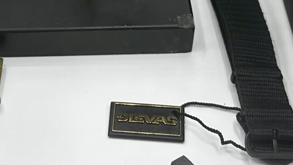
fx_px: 808
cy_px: -48
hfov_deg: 20.5
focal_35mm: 104
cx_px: 94
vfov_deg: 11.3
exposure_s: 1/411
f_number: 1.78
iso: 80
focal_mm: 6.86
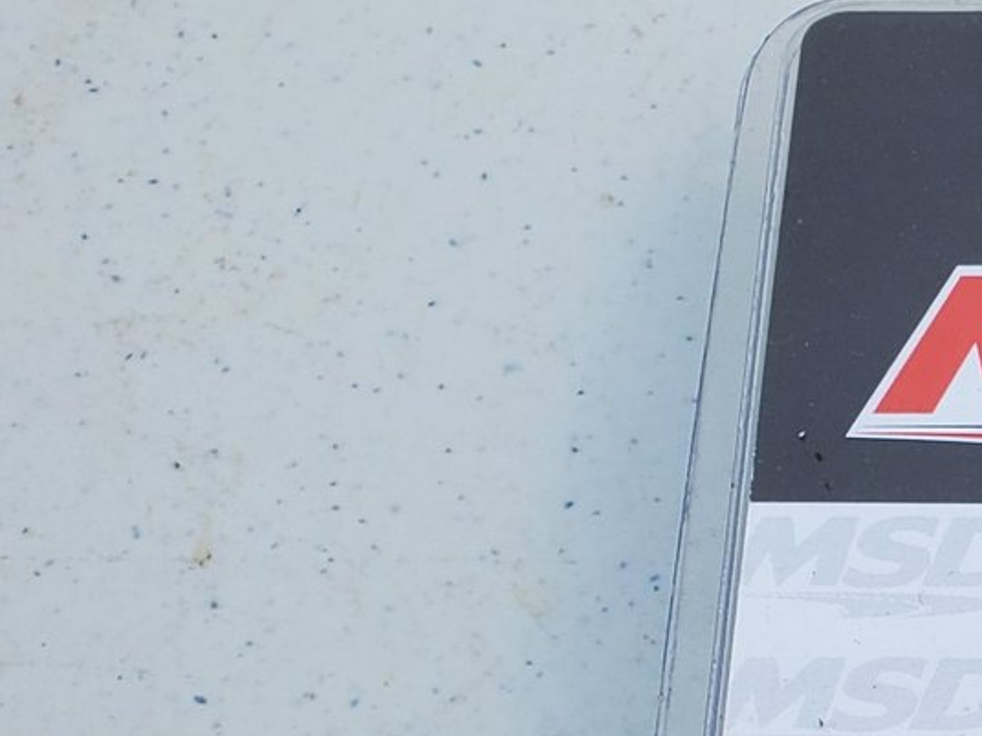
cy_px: 1109
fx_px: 2752
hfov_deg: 17.7
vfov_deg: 14.2
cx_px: 1566
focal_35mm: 97
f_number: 2.4
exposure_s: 1/164
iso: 50
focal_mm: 4.3
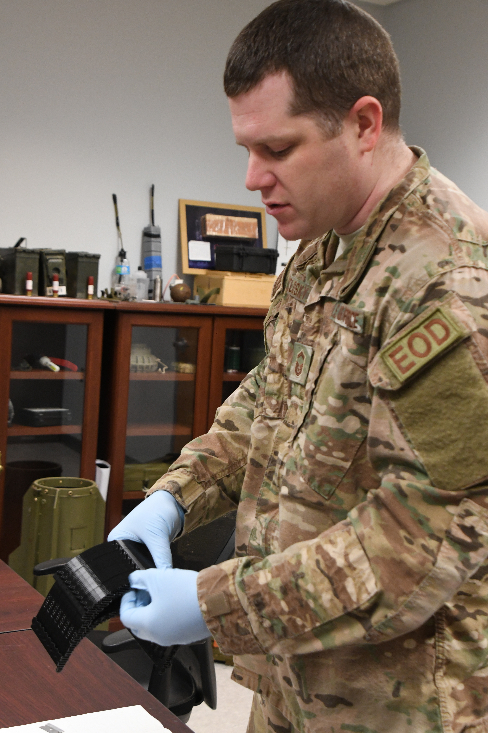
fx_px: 1058
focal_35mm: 52
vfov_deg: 38.2
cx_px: 244
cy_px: 366
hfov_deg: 26.0
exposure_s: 1/80
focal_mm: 35
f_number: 5.6
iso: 2000
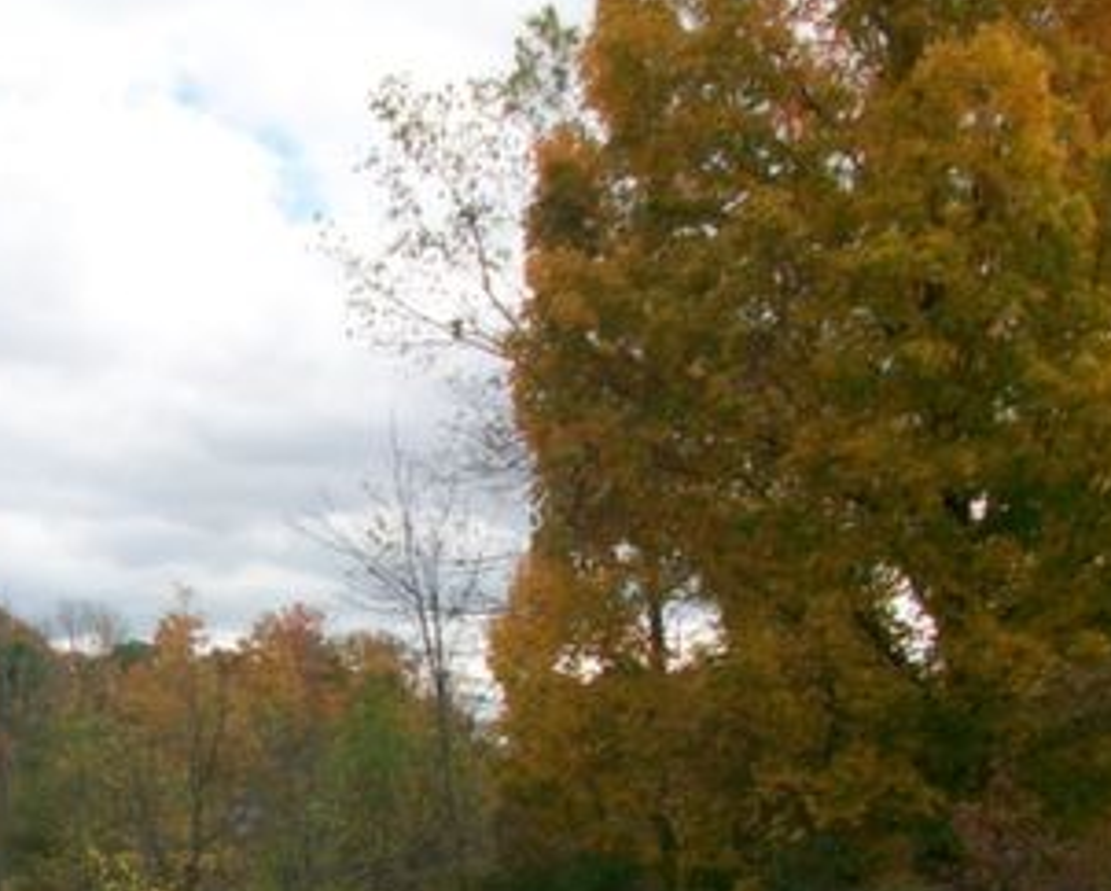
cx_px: 85
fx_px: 2204
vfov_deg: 22.3
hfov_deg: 27.2
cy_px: 803
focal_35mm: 67
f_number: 2.8
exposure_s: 1/400
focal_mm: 5.7
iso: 64
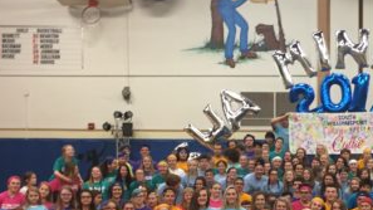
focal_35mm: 71
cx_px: 310
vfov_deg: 16.9
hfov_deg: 29.0
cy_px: 161
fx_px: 702
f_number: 2.2
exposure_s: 1/30
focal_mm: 4.15
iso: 80
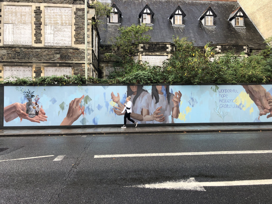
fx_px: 220
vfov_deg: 49.7
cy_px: 102
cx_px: 136
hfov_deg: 63.4
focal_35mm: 28
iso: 20
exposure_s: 1/425
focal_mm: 3.99
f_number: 1.8
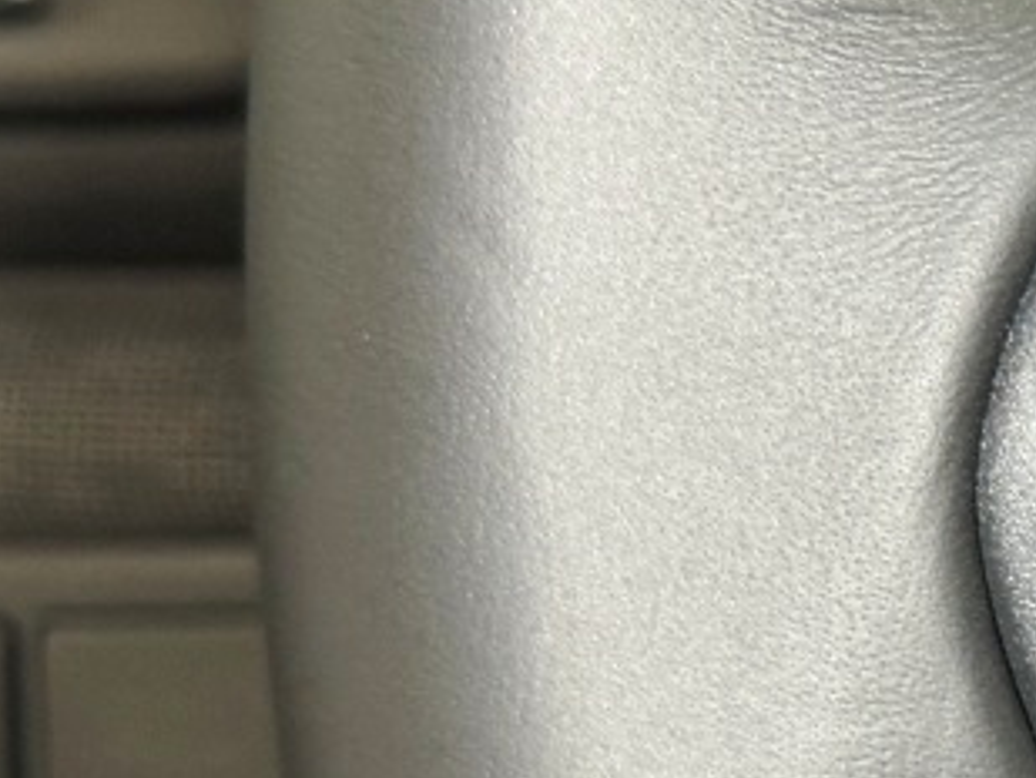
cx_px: 1690
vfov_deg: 9.3
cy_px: 382
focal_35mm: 159
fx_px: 4760
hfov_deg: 11.7
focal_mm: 6.86
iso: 400
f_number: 1.78
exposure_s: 1/40
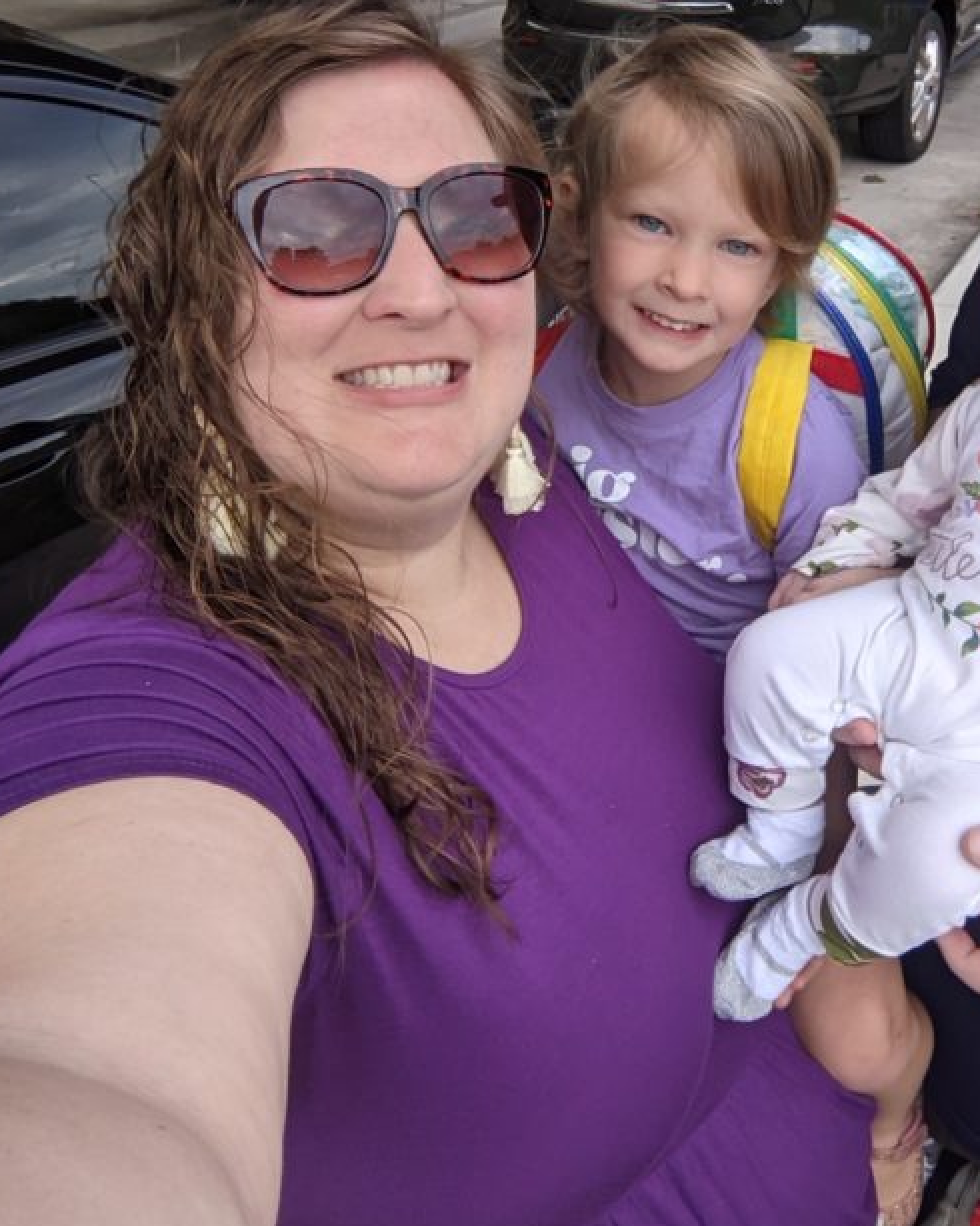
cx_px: 746
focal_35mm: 31
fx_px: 1124
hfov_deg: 45.3
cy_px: 472
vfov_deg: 56.6
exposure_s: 1/71.3
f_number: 2.2
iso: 51
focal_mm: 2.03
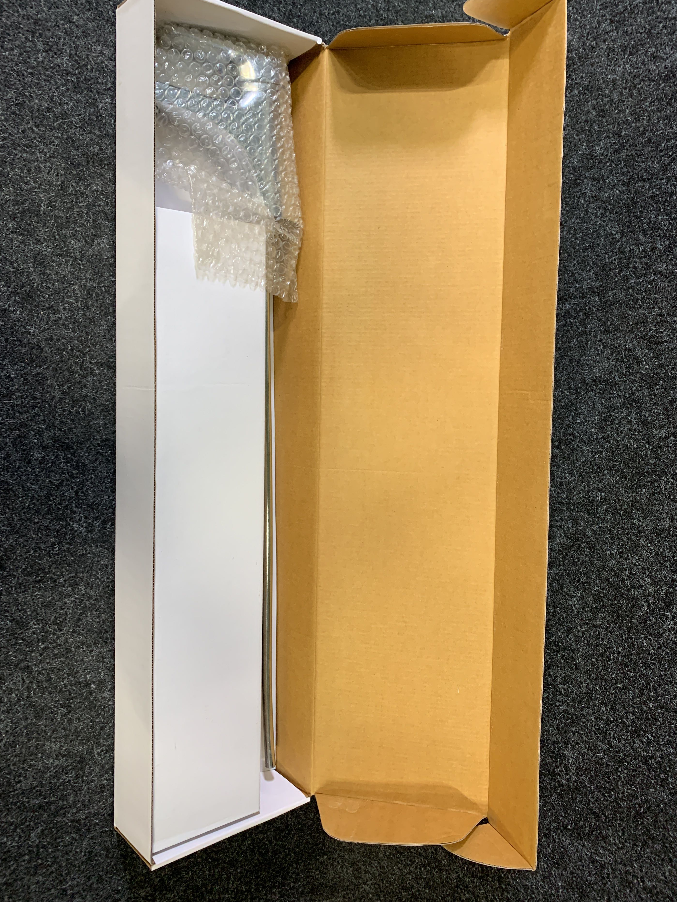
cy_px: 420
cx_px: 315
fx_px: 730
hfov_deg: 49.7
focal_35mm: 28
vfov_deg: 63.4
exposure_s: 1/60
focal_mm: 4.25
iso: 125
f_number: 1.8
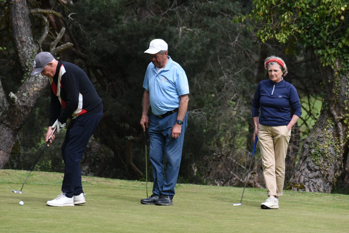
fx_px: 2405
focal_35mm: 248
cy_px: 127
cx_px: 171
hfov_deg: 8.3
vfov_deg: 5.5
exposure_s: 1/1600
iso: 640
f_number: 6.3
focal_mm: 140
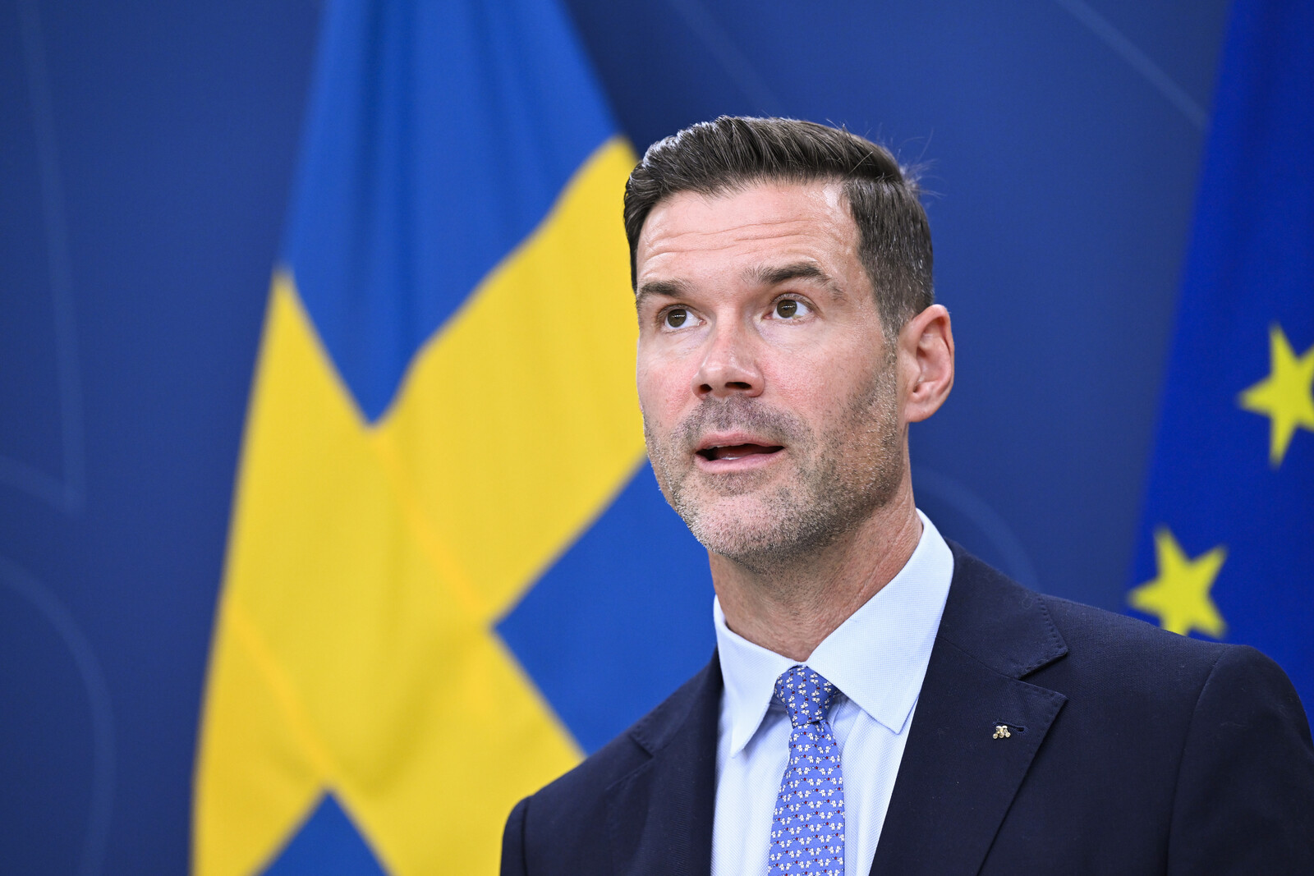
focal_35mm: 175
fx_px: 6388
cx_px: 657
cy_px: 438
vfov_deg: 7.8
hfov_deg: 11.7
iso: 2500
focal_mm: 175
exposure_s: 1/400
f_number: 4
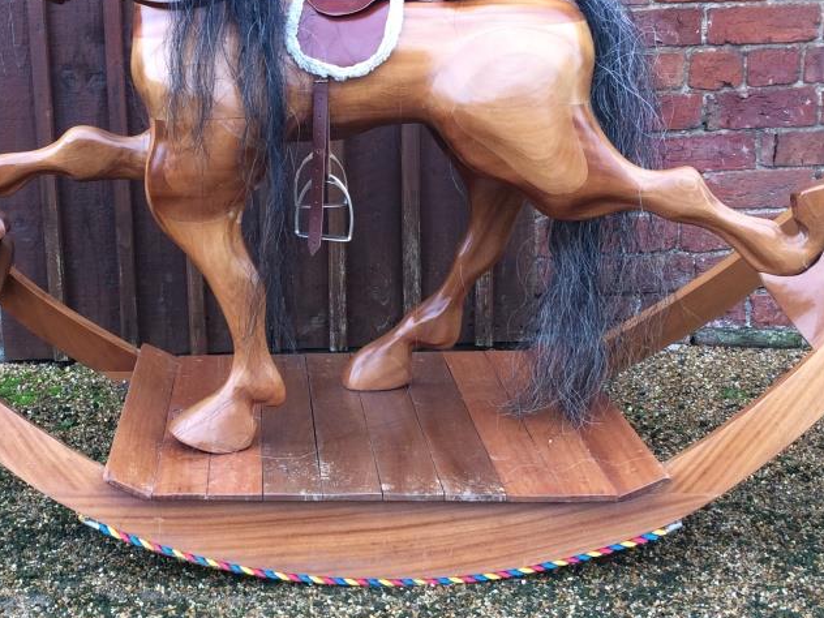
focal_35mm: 47
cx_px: 349
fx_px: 1119
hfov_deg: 40.3
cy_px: 149
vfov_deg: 30.3
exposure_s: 1/100
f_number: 2.2
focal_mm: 4.15
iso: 50
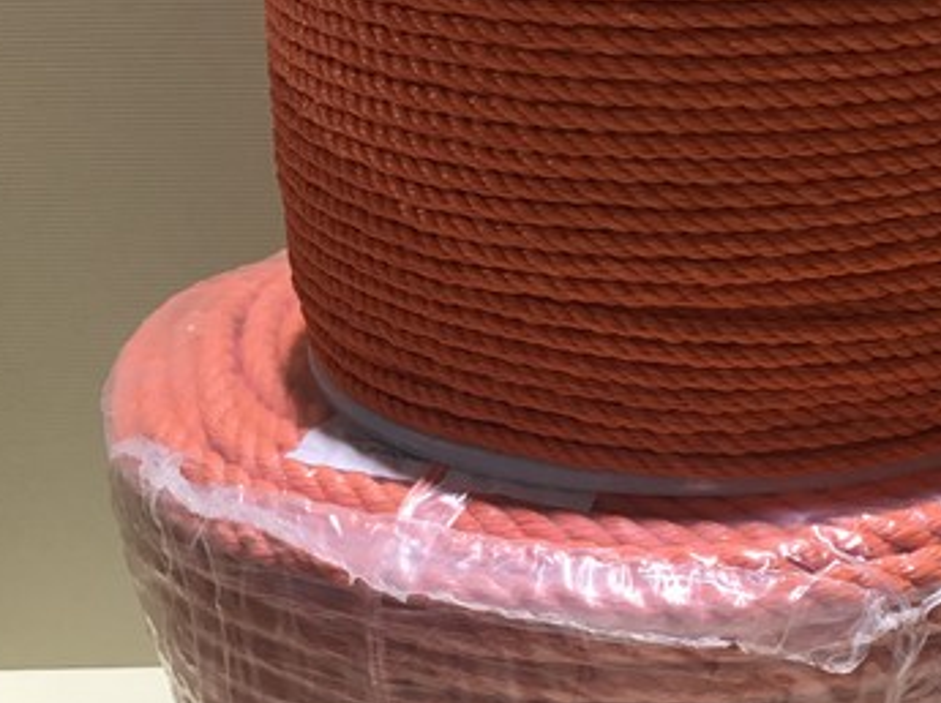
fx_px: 1765
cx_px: 614
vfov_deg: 22.4
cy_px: 510
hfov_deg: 29.7
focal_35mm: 65
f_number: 1.8
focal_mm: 3.99
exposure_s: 1/20
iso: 40
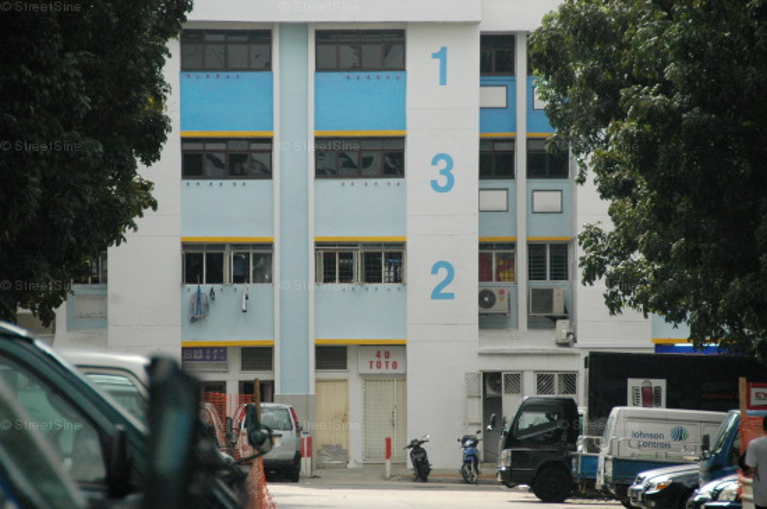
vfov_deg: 6.1
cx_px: 384
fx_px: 4787
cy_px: 254
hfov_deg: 9.2
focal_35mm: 225
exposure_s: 1/1250
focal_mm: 150
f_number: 5.6
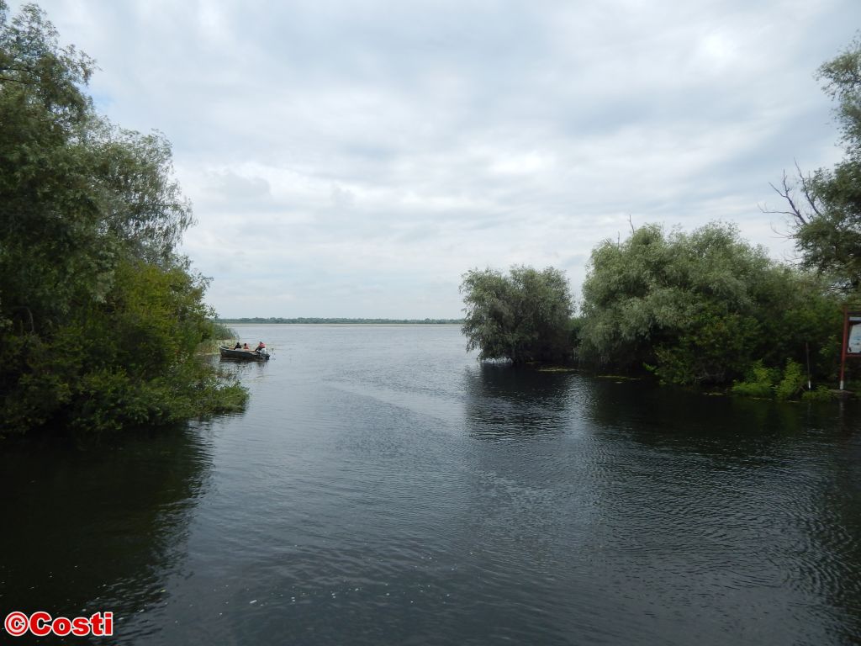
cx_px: 430
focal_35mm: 22
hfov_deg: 76.4
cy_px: 323
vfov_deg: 61.1
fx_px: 547
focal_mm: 4
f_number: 6
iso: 125
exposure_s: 1/400
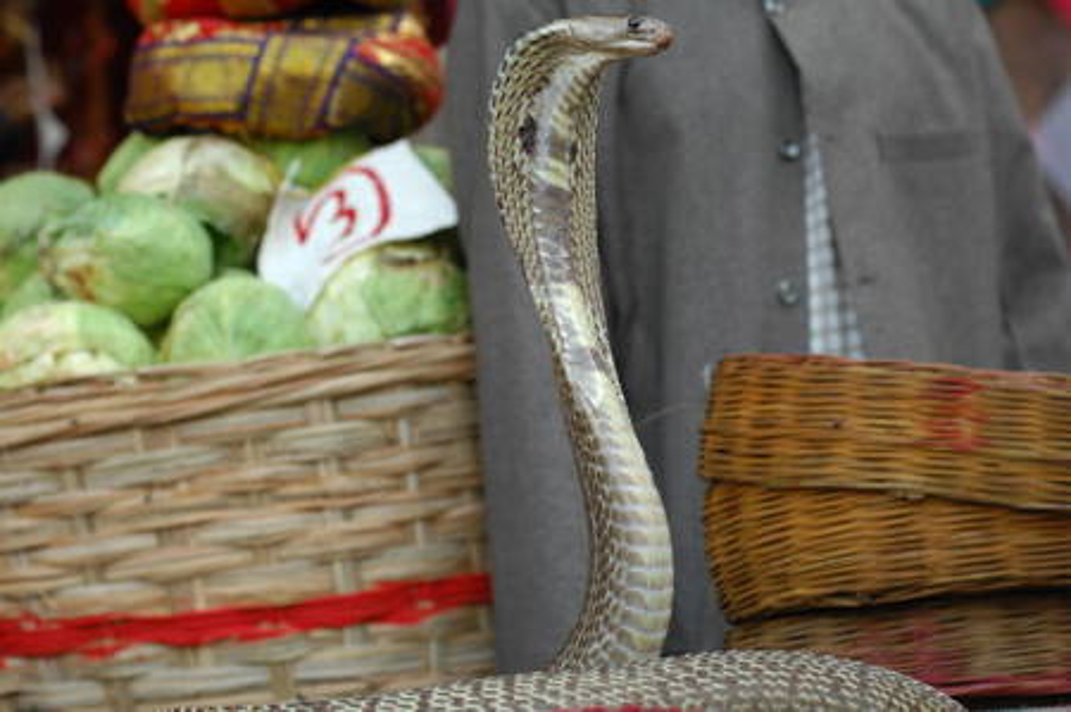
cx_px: 536
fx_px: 3566
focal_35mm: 120
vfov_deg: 11.4
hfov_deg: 17.1
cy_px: 356
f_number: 6
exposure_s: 1/160
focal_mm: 80
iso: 400
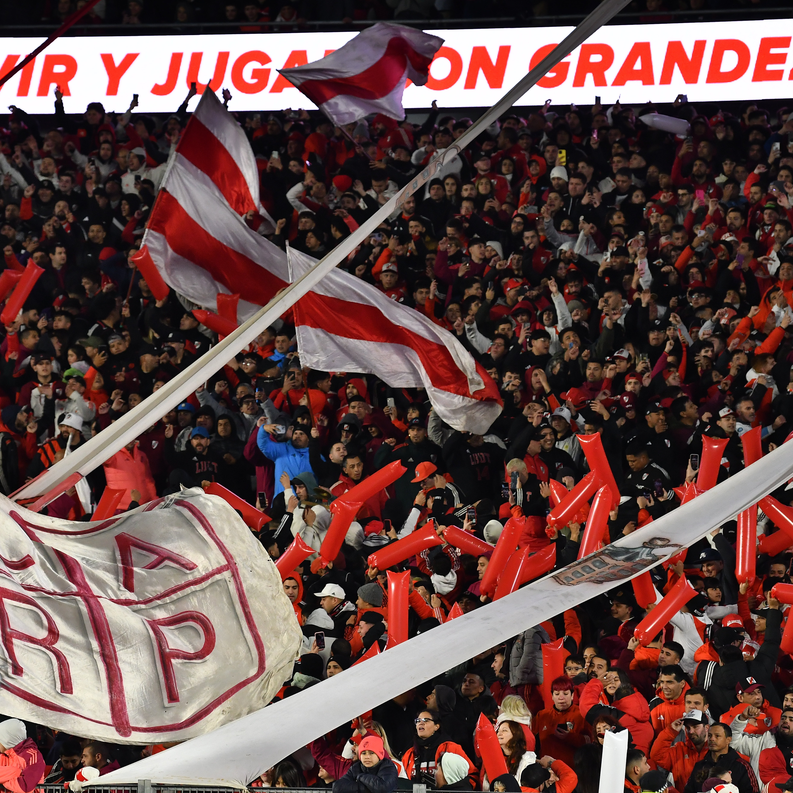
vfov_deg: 5.7
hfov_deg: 5.7
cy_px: 397
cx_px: 298
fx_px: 7957
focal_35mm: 307
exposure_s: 1/1000
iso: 1000
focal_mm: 160
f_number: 3.2
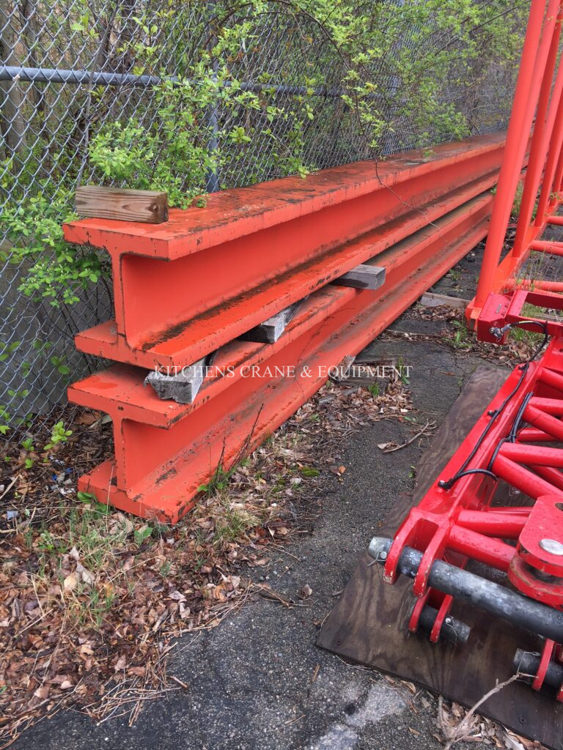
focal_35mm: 29
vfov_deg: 61.7
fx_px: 629
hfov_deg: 48.2
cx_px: 282
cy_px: 375
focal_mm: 4.15
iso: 25
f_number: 2.2
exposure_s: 1/224
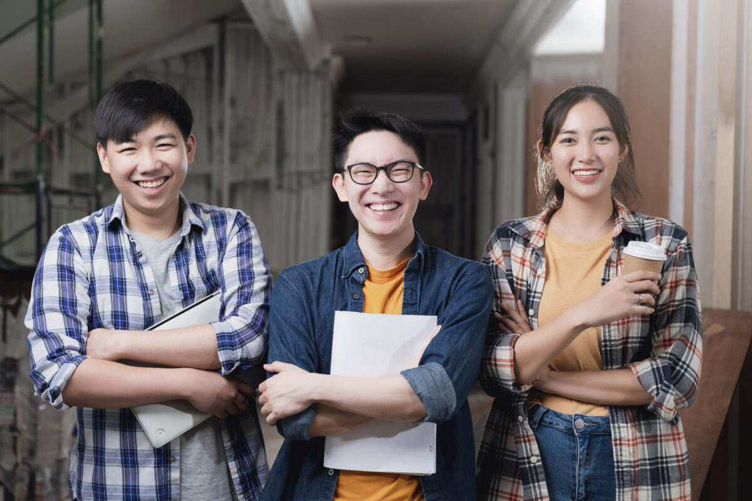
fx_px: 1003
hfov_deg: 41.1
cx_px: 376
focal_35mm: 48
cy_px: 250
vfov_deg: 28.1
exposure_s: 1/1250
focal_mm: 48
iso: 800
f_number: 2.8
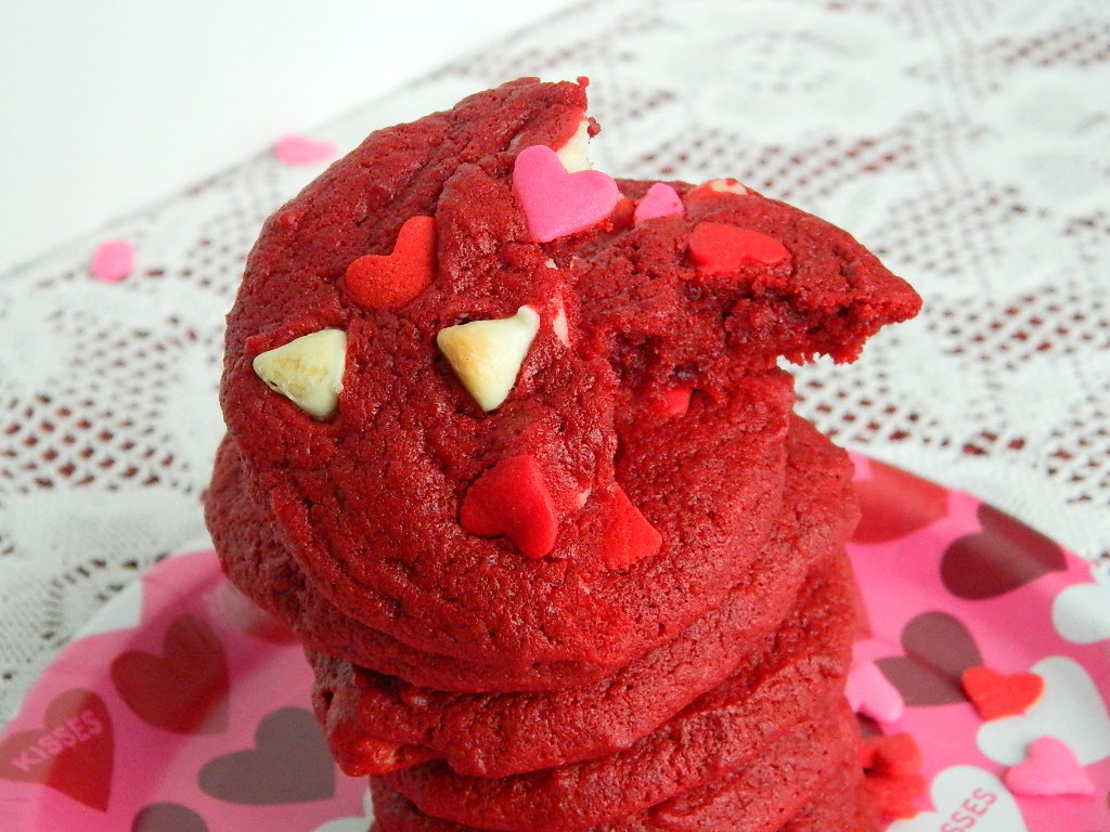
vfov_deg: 17.6
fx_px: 2694
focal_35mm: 84
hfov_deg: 23.3
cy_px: 416
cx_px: 555
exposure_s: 1/60
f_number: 4.2
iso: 400
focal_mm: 15.1
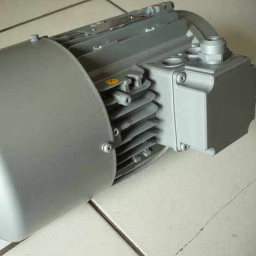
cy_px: 130
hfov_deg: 39.6
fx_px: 351
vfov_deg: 40.0
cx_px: 88
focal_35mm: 42
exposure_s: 1/30
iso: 100
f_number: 2.8
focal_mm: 5.8
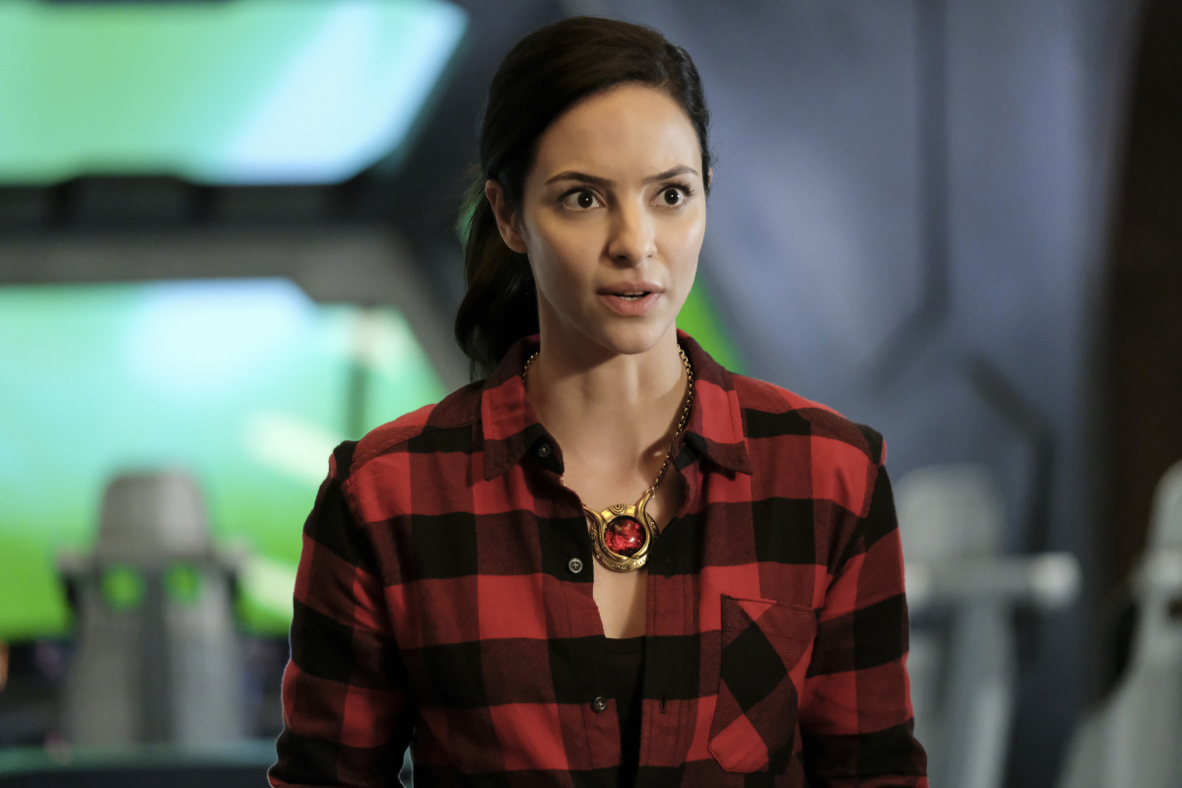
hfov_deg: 9.8
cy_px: 394
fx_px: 6894
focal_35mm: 210
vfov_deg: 6.5
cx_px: 591
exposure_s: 1/60
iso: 4000
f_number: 2.8
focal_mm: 140
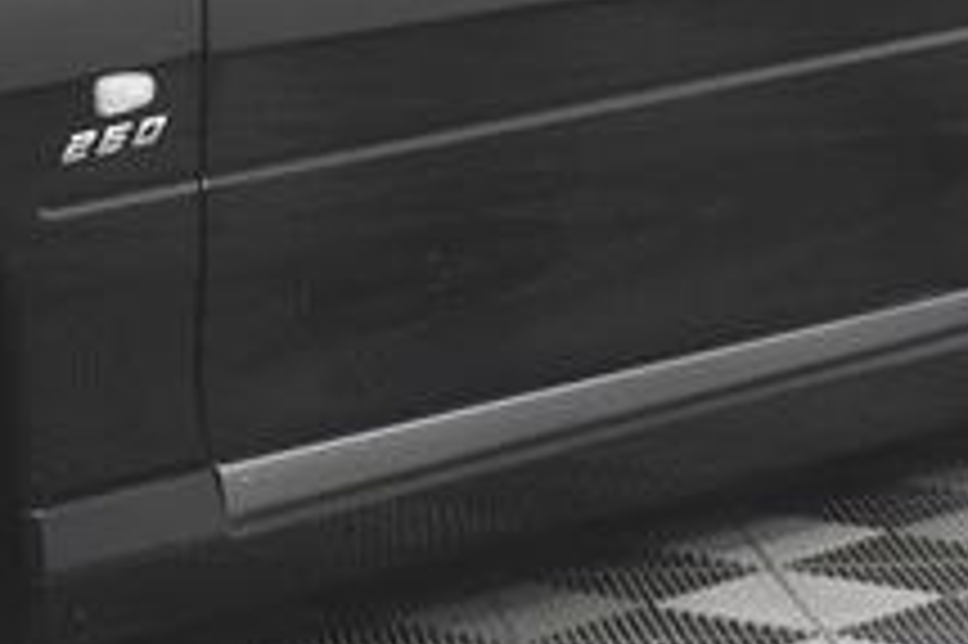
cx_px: -113
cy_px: 16
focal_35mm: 200
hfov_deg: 10.2
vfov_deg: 6.8
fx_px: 5374
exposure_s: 1/250
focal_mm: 28
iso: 1600
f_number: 8
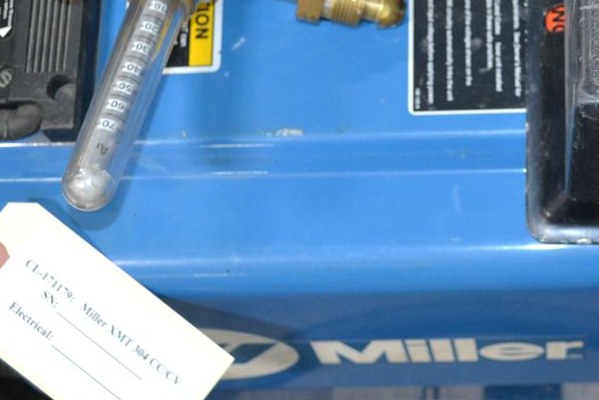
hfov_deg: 22.0
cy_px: -12
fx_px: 1514
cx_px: 493
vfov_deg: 14.8
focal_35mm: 91
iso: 1100
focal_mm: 26
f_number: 4.2
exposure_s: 1/60
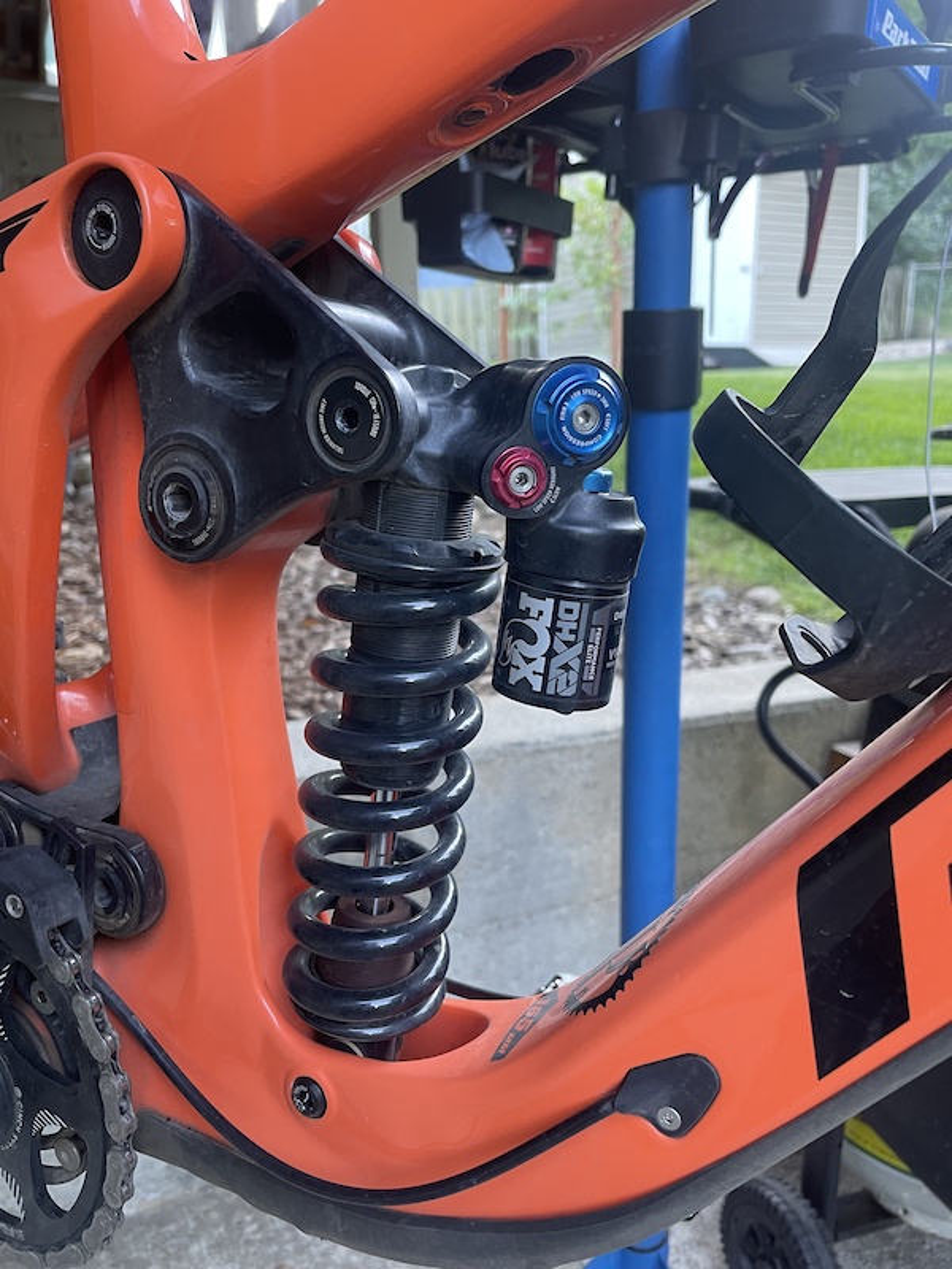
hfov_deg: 53.1
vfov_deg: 67.3
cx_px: 476
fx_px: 953
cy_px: 634
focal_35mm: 26
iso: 125
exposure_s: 1/60
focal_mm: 4.2
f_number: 1.6
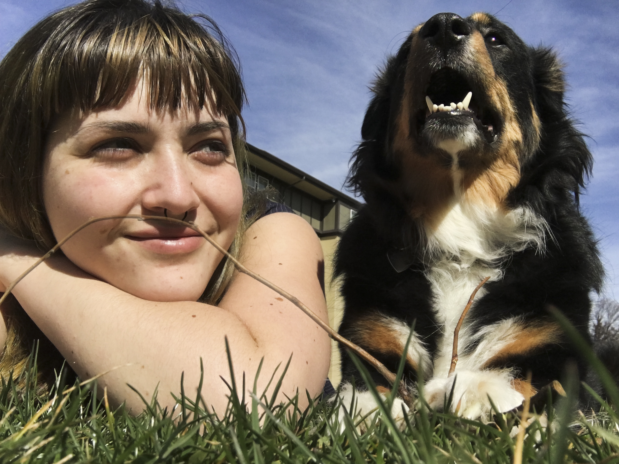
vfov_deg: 45.4
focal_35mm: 31
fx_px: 554
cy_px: 232
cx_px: 310
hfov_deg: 58.4
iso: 32
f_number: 2.2
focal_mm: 2.65
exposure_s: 1/2400
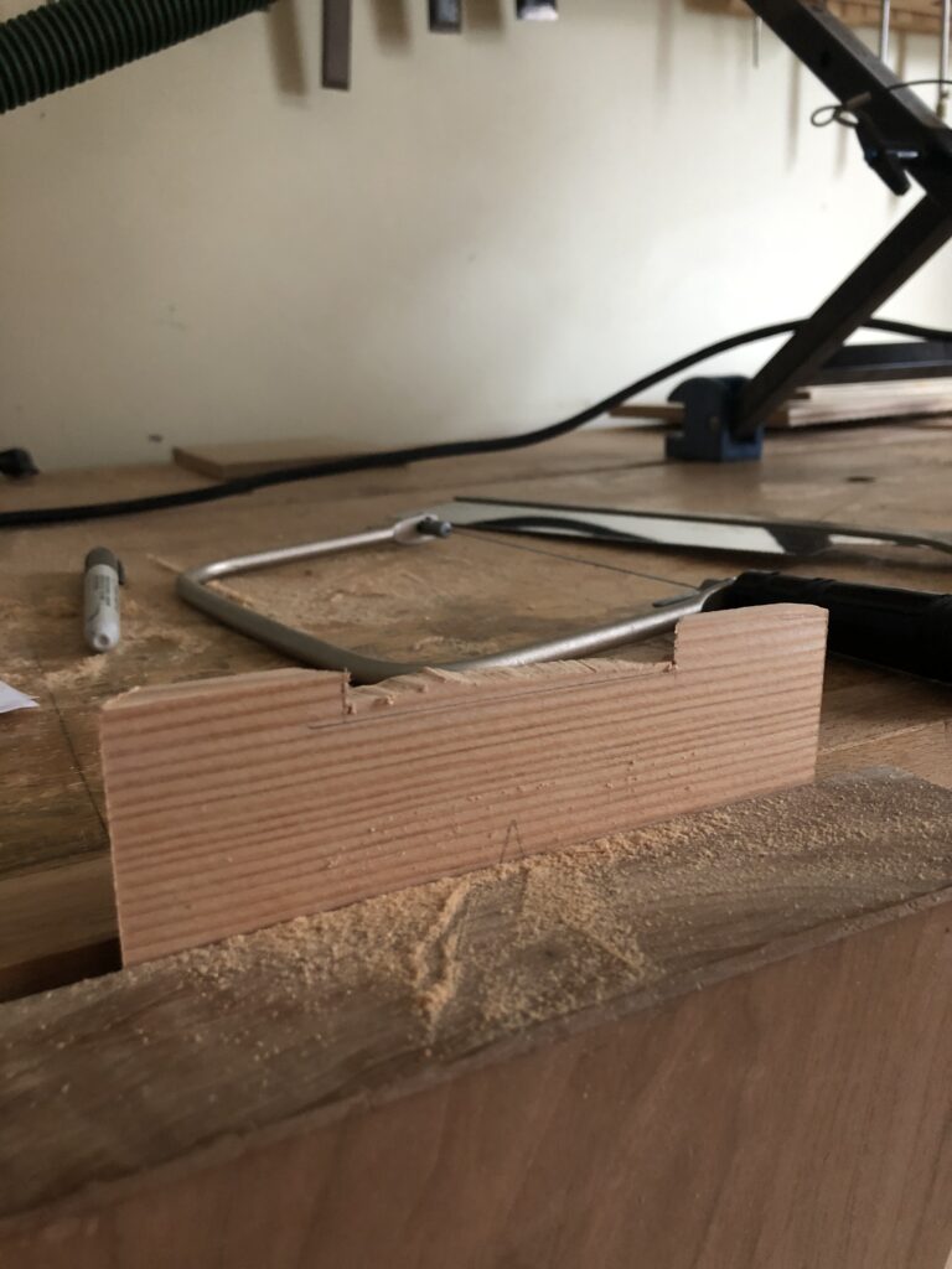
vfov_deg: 63.4
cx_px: 476
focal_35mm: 28
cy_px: 634
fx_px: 1027
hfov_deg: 49.7
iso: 100
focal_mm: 4
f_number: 1.8
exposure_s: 1/5
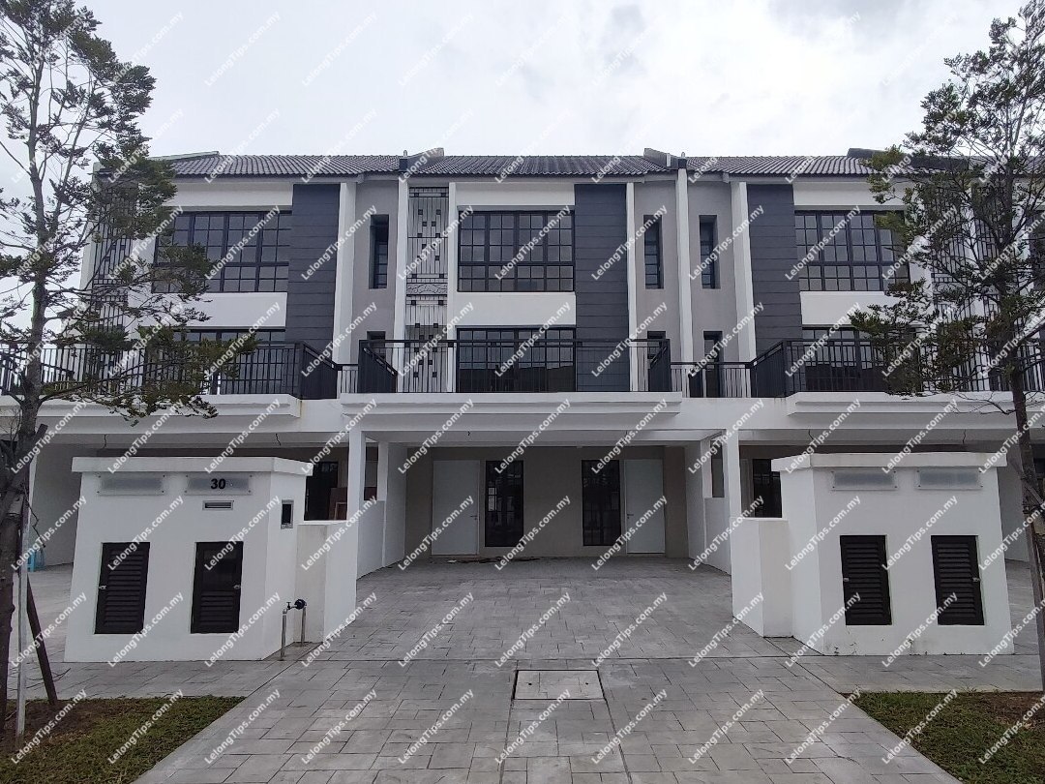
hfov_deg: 94.5
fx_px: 483
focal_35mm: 16
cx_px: 522
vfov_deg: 78.1
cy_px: 392
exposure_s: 1/1244
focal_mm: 1.65
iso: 50
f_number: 2.2
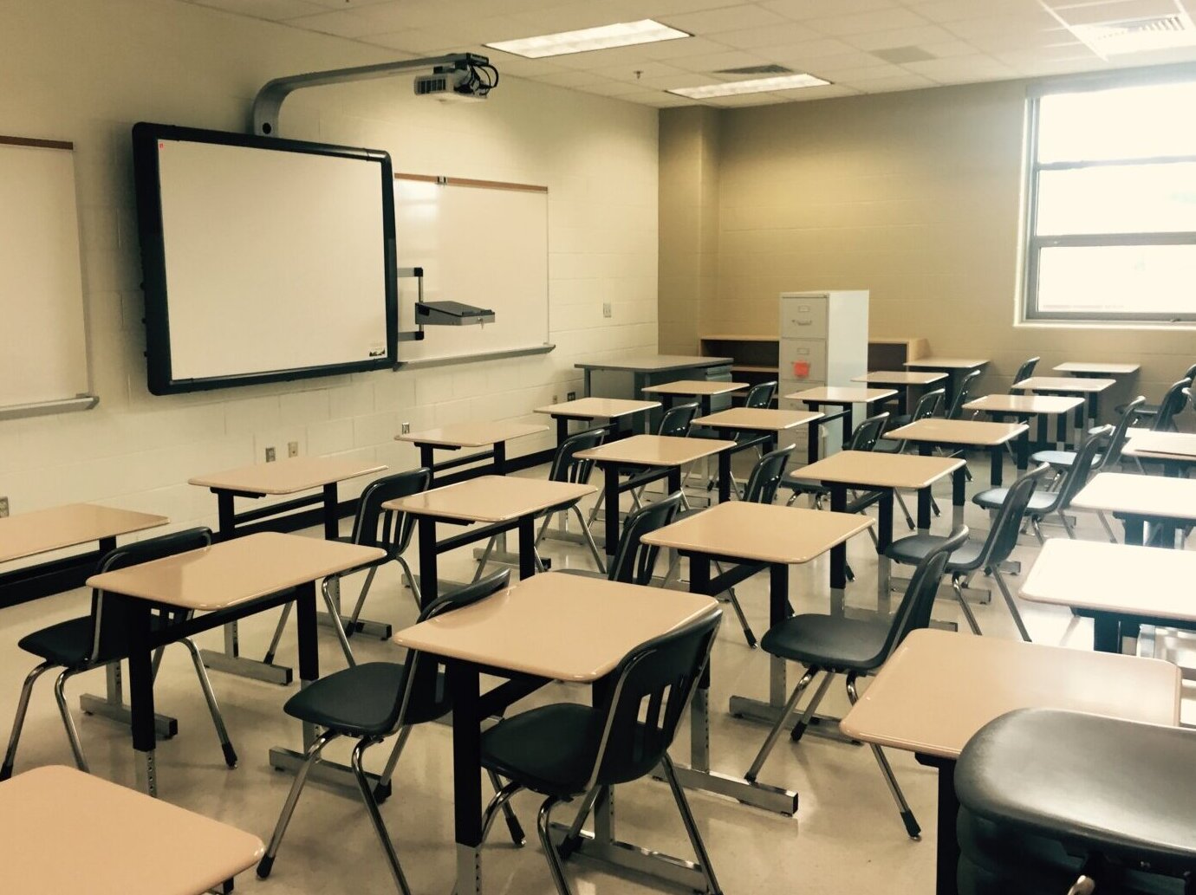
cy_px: 448
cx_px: 598
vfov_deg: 48.2
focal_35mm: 29
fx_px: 1001
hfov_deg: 61.7
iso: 64
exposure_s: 1/30
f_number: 2.2
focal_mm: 4.15
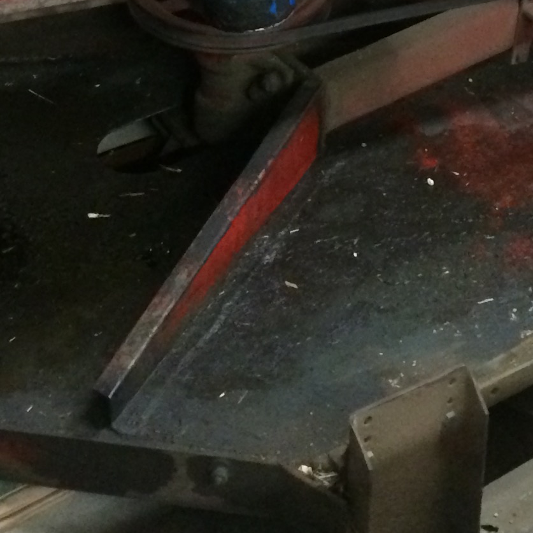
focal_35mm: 100
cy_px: -178
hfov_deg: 17.4
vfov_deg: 16.4
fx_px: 1742
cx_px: 285
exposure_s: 1/15
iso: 320
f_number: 2.2
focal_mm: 4.15
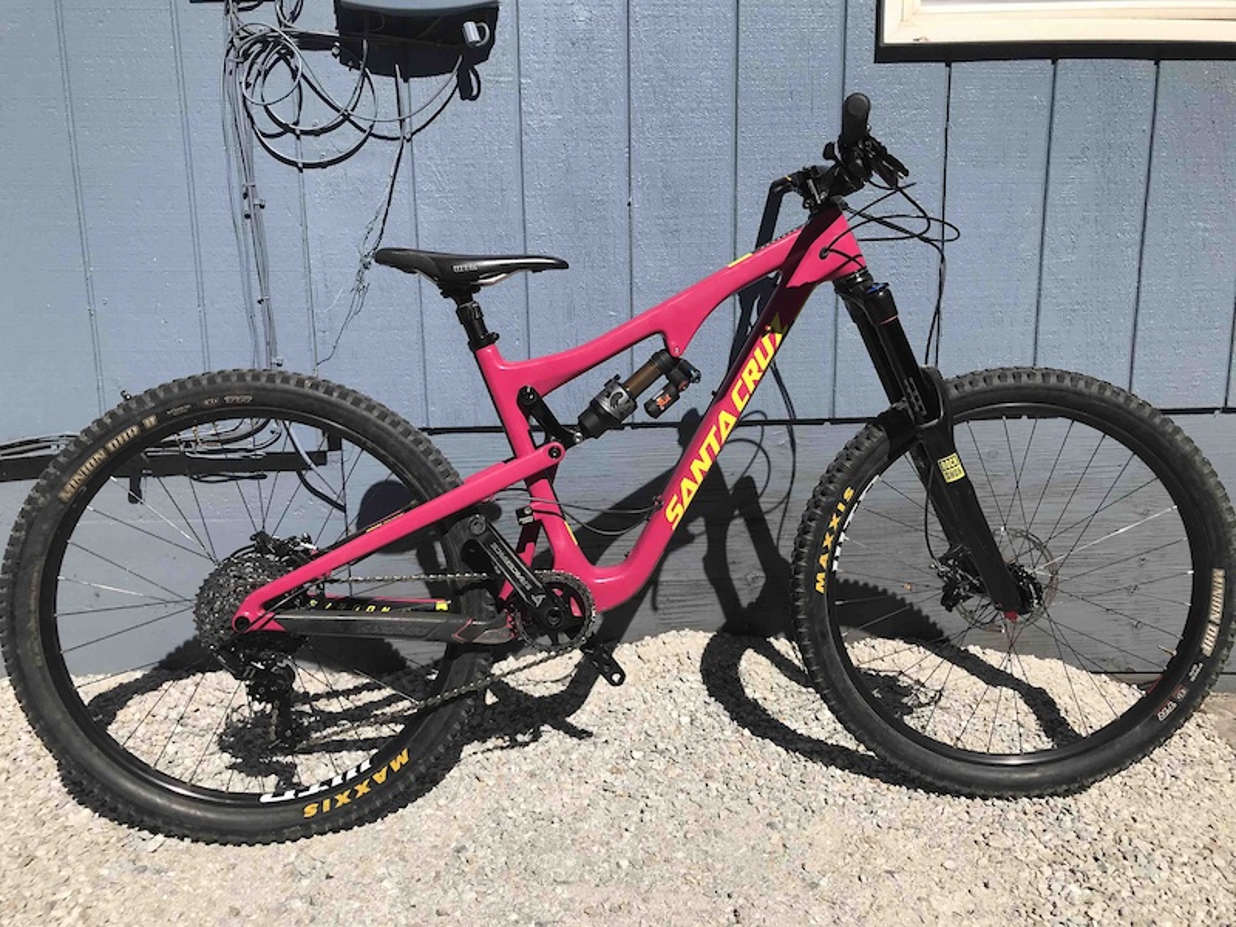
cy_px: 464
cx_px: 618
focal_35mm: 28
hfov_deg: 63.4
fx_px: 1000
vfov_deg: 49.7
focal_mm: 3.99
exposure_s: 1/3831
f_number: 1.8
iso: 20
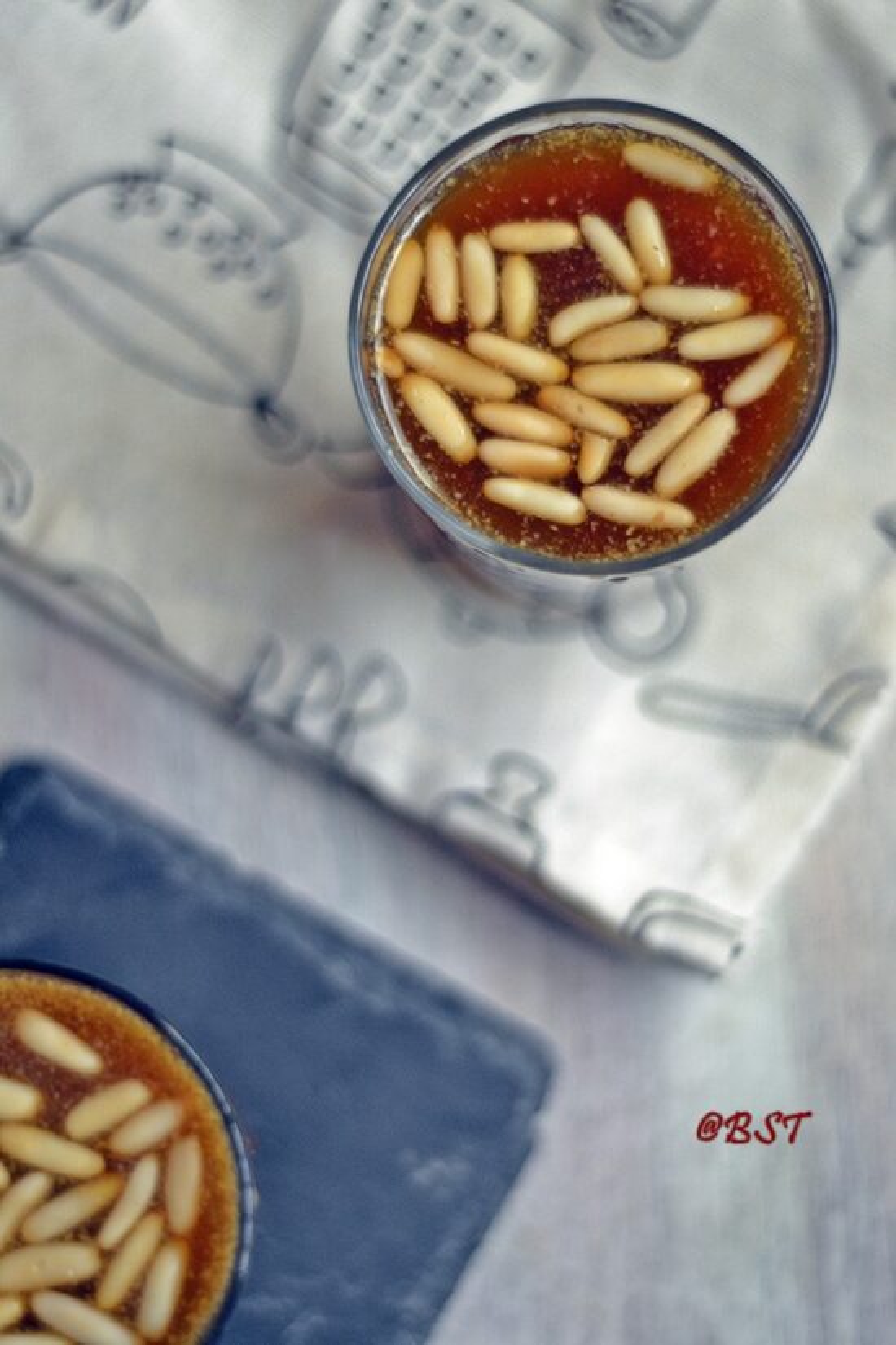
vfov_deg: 27.0
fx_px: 2800
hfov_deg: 18.2
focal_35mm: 75
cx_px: 448
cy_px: 672
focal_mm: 50
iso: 1100
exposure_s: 1/60
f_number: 1.8
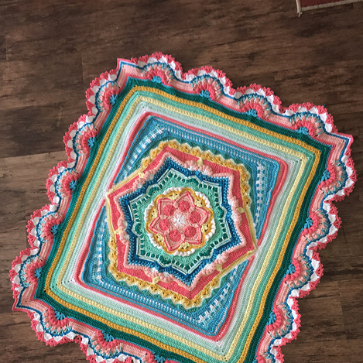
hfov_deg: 47.2
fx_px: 415
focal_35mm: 35
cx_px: 184
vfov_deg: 46.6
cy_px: 235
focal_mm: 4.15
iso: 100
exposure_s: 1/30
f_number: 2.2
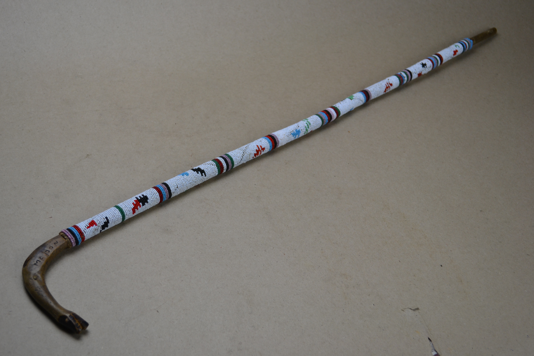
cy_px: 178
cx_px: 267
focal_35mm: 51
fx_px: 756
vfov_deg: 26.5
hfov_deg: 38.9
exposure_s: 1/40
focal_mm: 34
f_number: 5
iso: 400
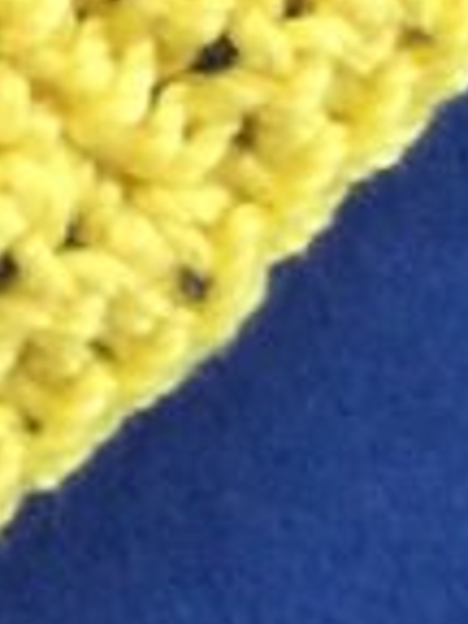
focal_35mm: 330
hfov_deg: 4.3
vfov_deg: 5.6
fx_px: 5949
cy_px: -1213
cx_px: -1044
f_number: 2.4
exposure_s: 1/50
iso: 25
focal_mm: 3.3
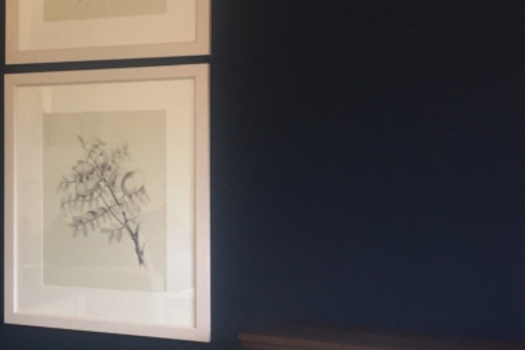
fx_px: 1152
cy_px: 158
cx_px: -144
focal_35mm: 79
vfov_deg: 17.3
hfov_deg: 23.0
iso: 32
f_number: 2.2
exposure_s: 1/50
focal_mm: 4.15
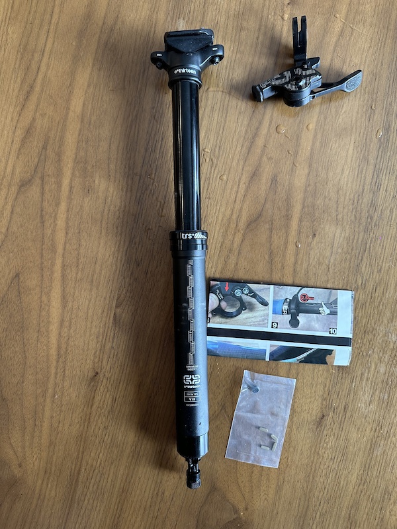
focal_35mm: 24
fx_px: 367
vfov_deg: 71.6
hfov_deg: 56.8
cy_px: 264
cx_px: 198
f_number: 1.78
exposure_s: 1/60
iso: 160
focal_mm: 6.86
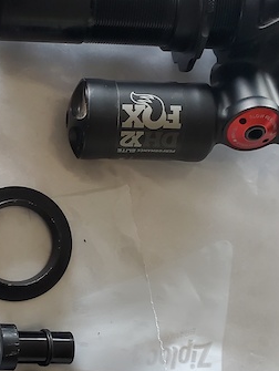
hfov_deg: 23.0
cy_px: 239
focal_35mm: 62
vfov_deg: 31.0
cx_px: 23
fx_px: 665
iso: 320
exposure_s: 1/40
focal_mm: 4.3
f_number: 2.4
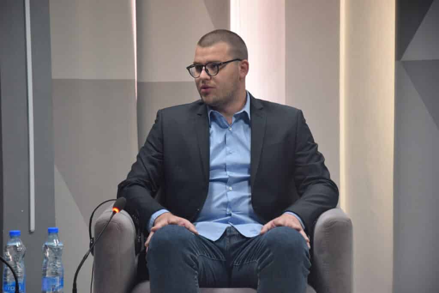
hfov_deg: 16.1
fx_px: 1555
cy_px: 146
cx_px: 220
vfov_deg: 10.8
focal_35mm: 128
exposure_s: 1/60
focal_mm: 85
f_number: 5.6
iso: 1000
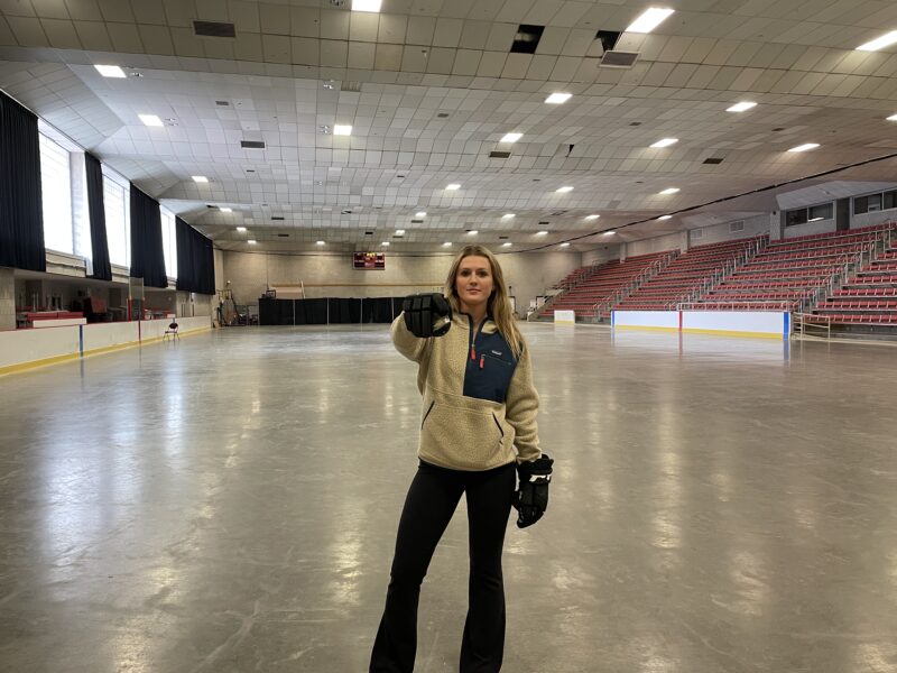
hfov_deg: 67.3
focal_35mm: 26
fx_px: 674
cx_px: 448
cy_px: 336
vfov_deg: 53.1
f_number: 1.6
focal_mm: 4.2
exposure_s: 1/60
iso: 160
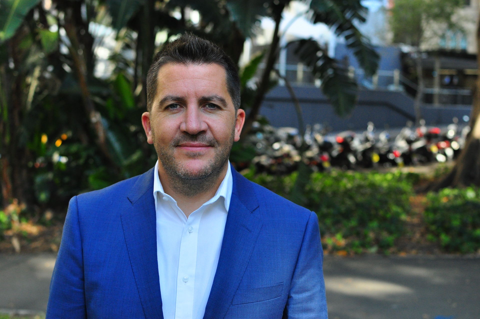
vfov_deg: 25.7
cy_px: 160
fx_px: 699
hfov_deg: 37.9
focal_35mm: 52
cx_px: 240
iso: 1000
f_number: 3.5
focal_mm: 35
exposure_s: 1/1250
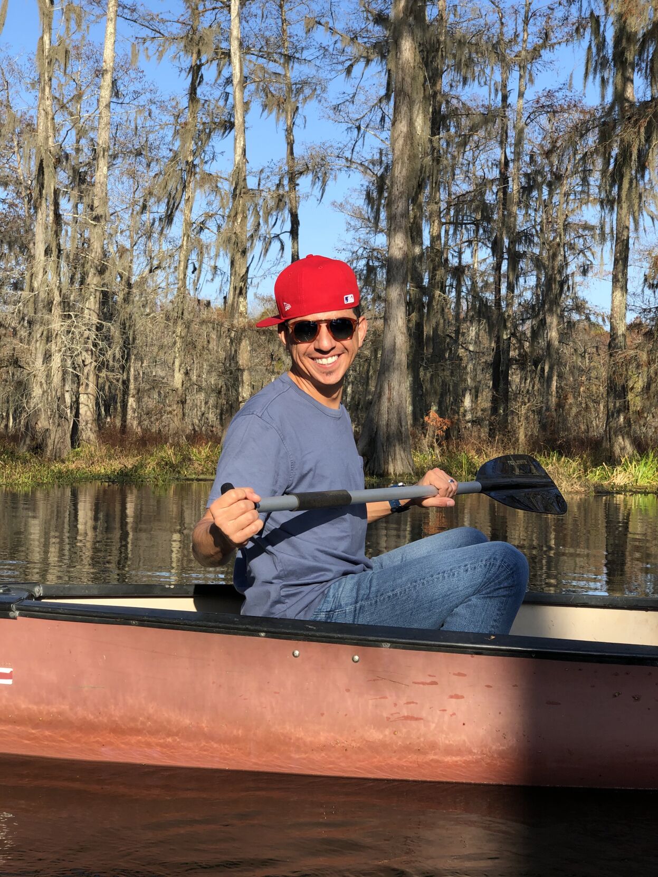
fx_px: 1318
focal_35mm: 52
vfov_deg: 36.8
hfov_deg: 28.0
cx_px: 329
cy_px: 438
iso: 16
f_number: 2.4
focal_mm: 6
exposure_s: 1/470
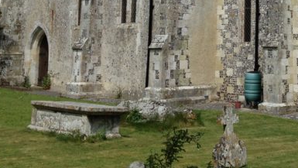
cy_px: -42
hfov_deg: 27.4
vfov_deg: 15.3
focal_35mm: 76
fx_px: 601
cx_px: 229
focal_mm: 4.28
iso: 50
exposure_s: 1/1200
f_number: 2.4
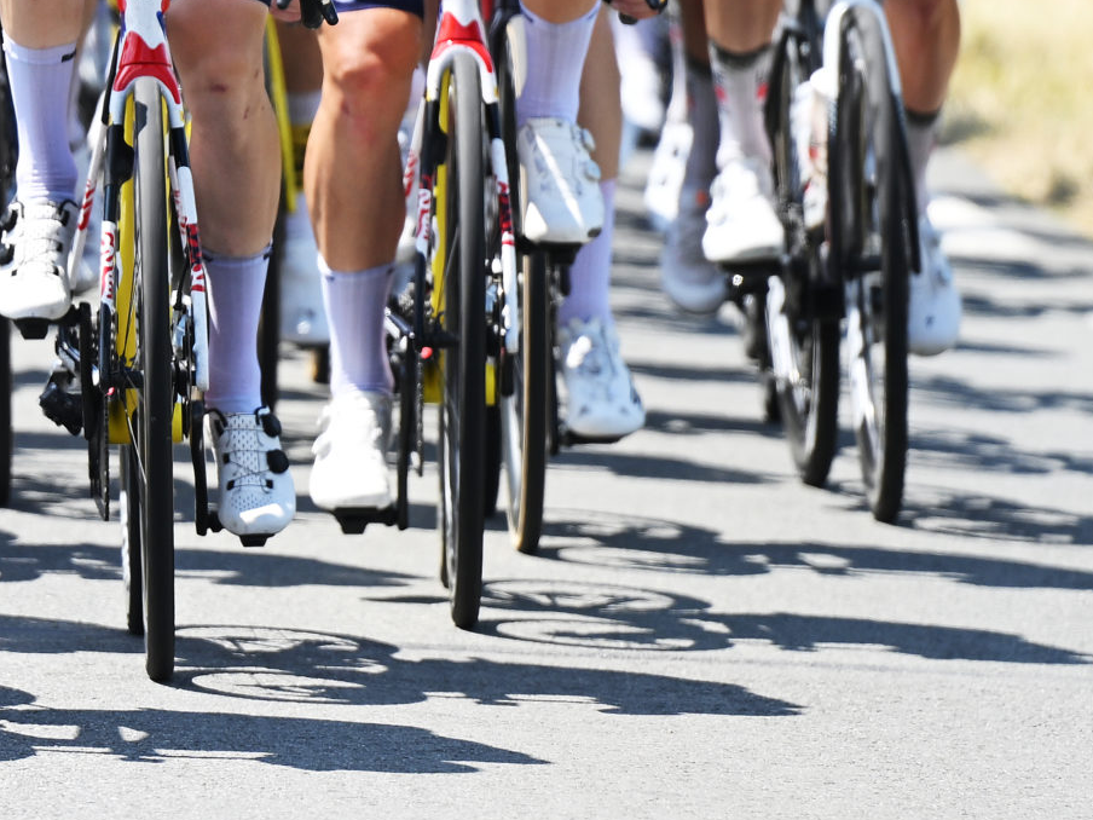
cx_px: -195
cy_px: -9
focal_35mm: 817
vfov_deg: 1.8
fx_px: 25797
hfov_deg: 2.4
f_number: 3.5
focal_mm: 200
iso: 125
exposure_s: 1/1000
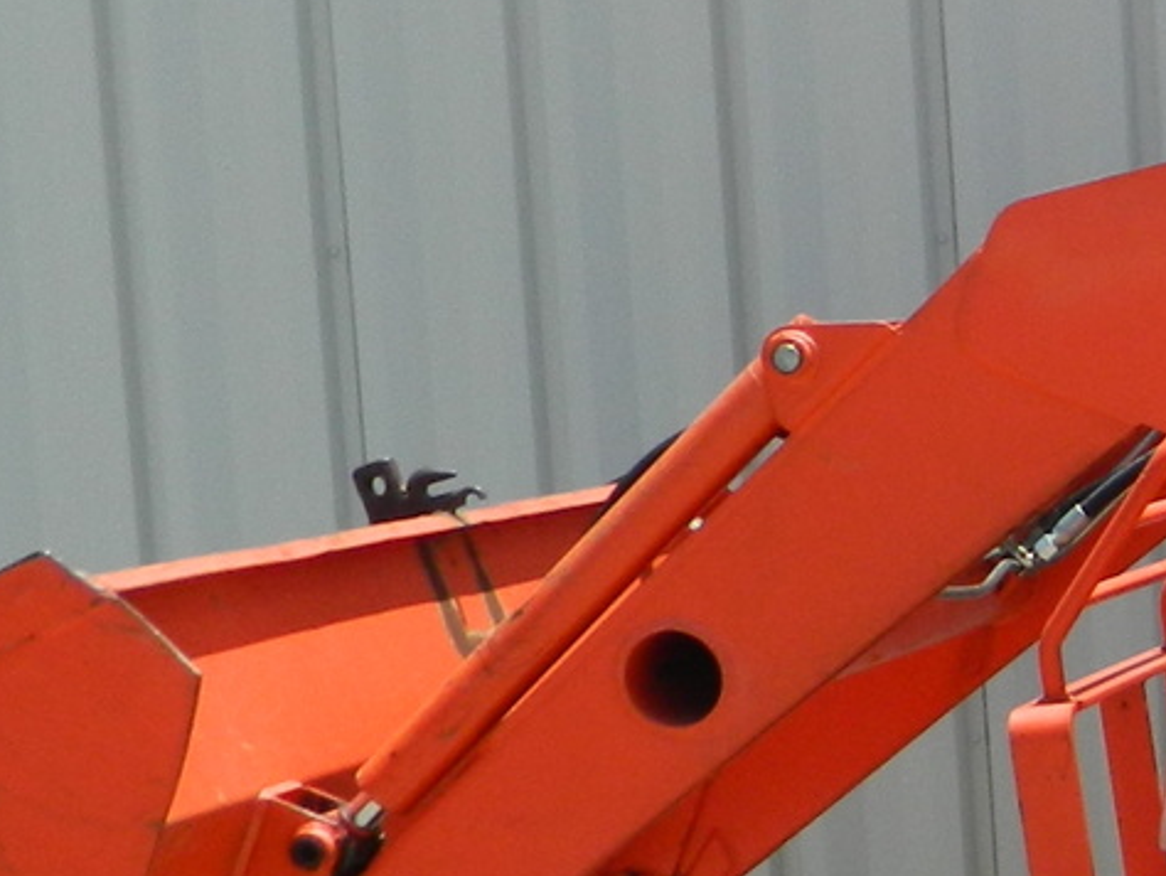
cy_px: 871
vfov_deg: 13.5
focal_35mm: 108
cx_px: 2091
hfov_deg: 15.6
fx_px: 3640
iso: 80
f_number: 8.7
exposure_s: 1/160
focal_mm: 4.5
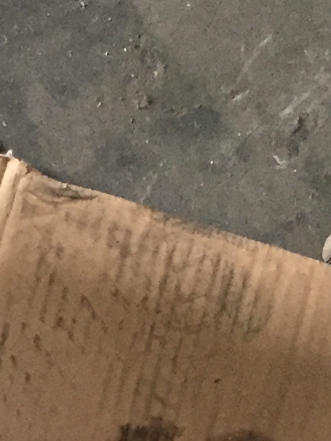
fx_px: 1707
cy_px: 634
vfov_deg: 13.9
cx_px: -336
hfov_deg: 10.2
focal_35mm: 134
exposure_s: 1/33
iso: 250
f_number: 2.2
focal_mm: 4.15
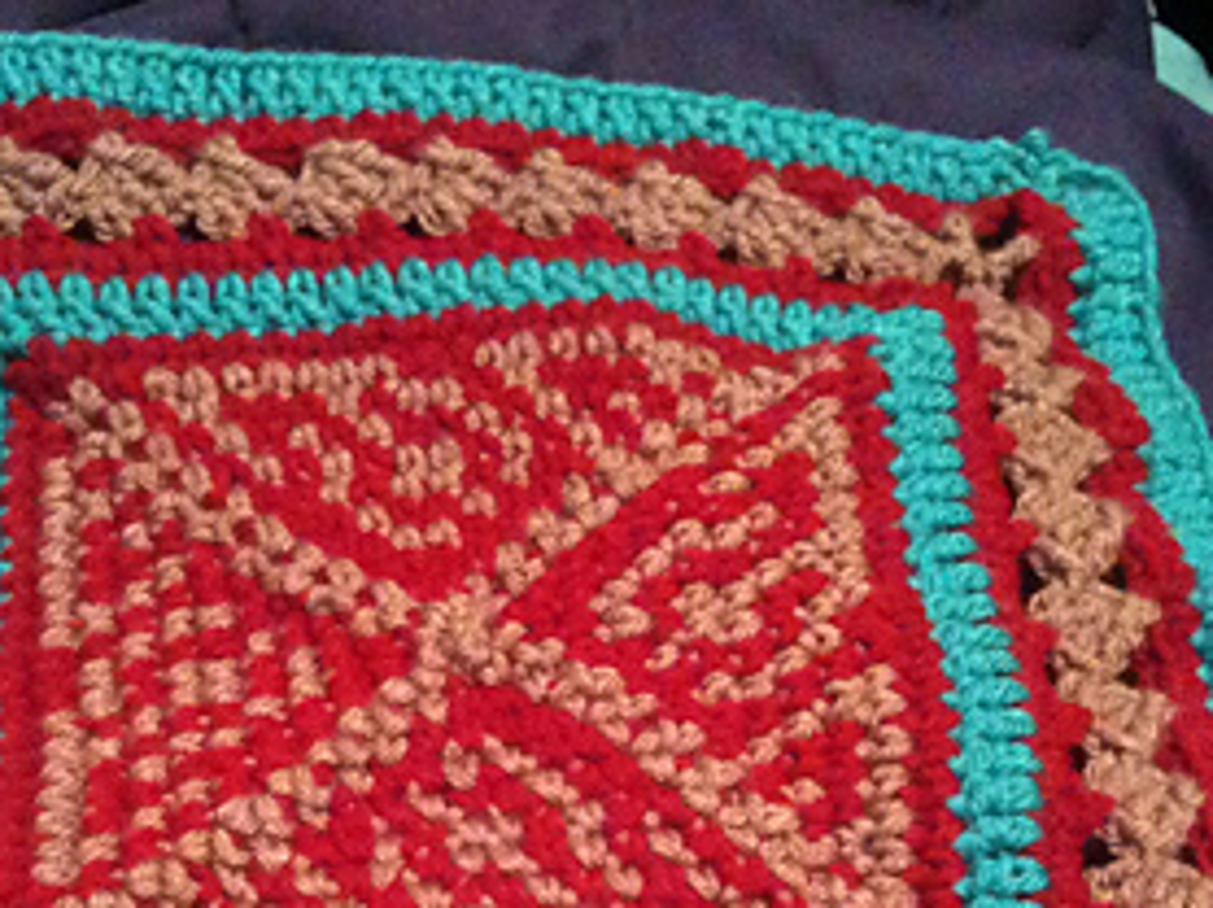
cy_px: 797
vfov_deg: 22.7
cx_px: 497
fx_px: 2206
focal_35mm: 63
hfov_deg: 30.7
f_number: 2.8
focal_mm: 3.85
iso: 640
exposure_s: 1/10
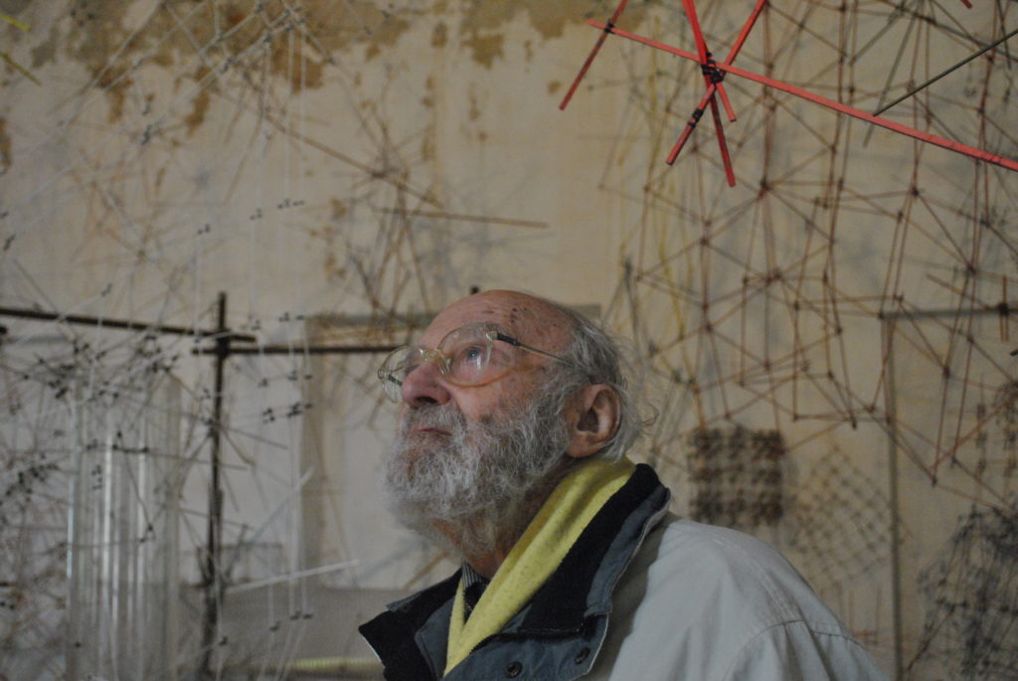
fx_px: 1528
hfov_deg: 36.8
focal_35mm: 54
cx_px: 509
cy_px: 340
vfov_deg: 25.1
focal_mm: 36
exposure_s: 1/30
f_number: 5
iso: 1400
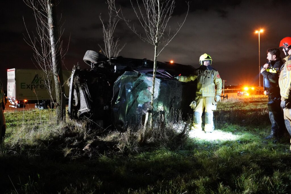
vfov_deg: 37.9
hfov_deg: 54.4
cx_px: 146
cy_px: 97
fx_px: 283
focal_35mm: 35
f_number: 4
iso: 12800
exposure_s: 1/13
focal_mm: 35
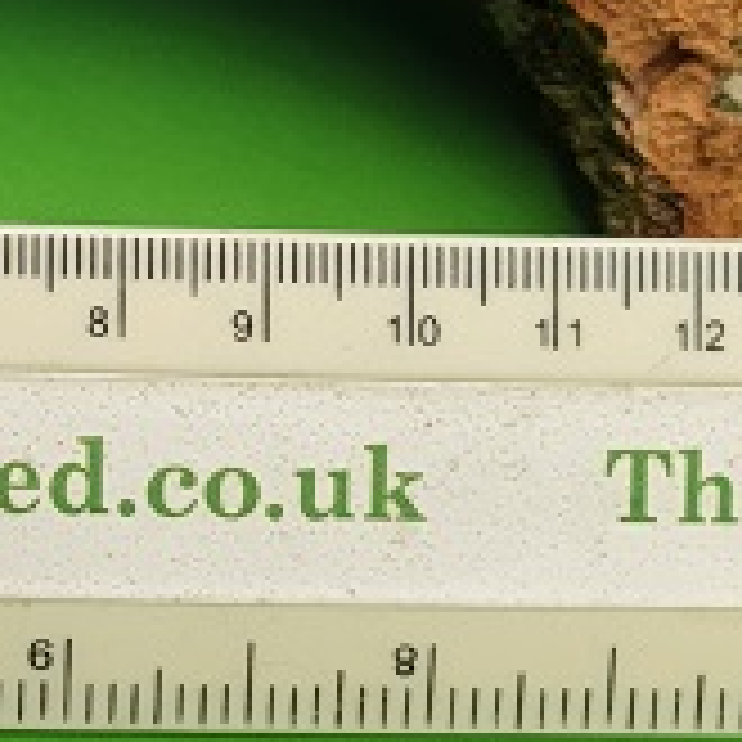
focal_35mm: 90
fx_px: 2183
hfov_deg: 18.2
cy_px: -74
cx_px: -171
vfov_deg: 18.6
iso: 50
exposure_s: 1/132
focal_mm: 4.3
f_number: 2.4
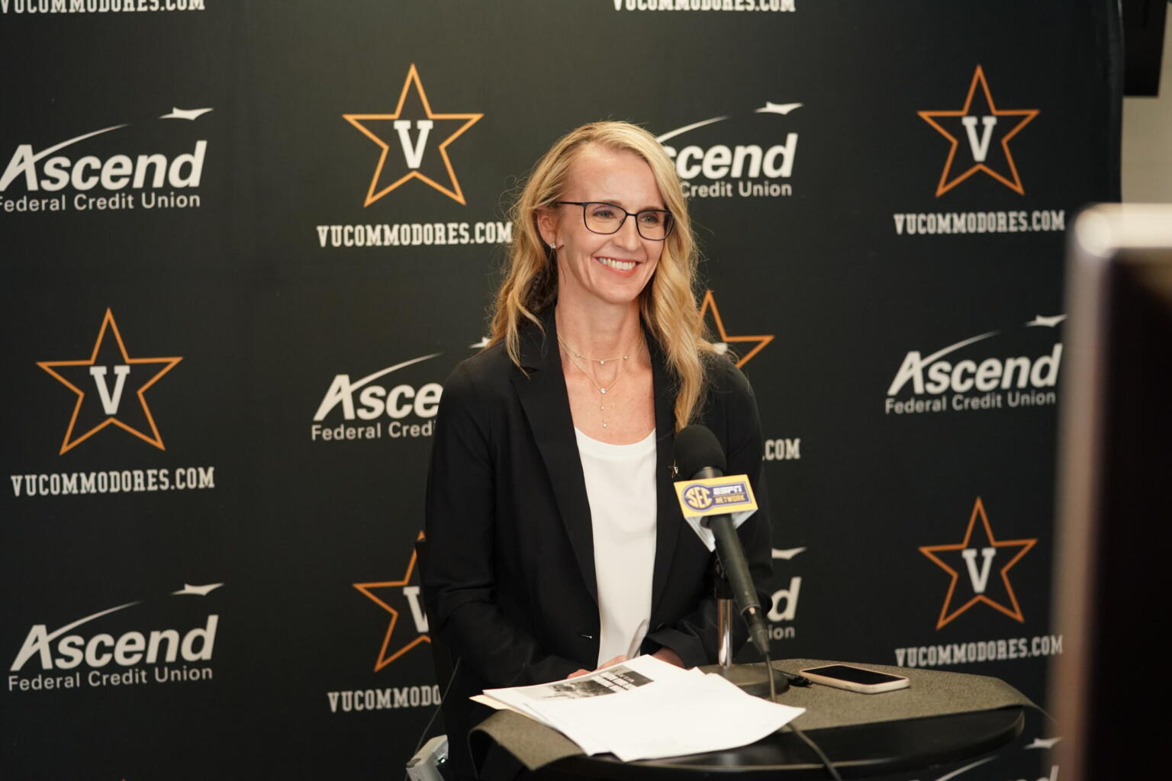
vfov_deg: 17.9
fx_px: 2474
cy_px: 390
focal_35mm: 76
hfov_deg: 26.7
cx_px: 586
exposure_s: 1/800
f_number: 2.8
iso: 3200
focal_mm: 76
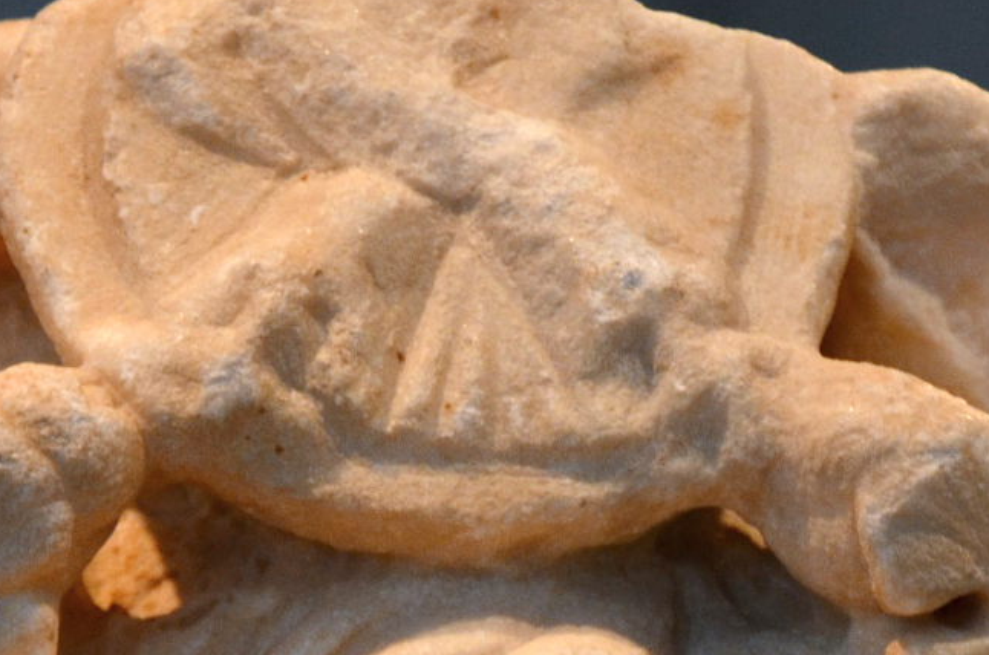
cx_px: 442
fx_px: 12927
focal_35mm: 471
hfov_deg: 4.4
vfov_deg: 2.9
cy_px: 729
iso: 800
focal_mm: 105
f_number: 5.6
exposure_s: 1/60
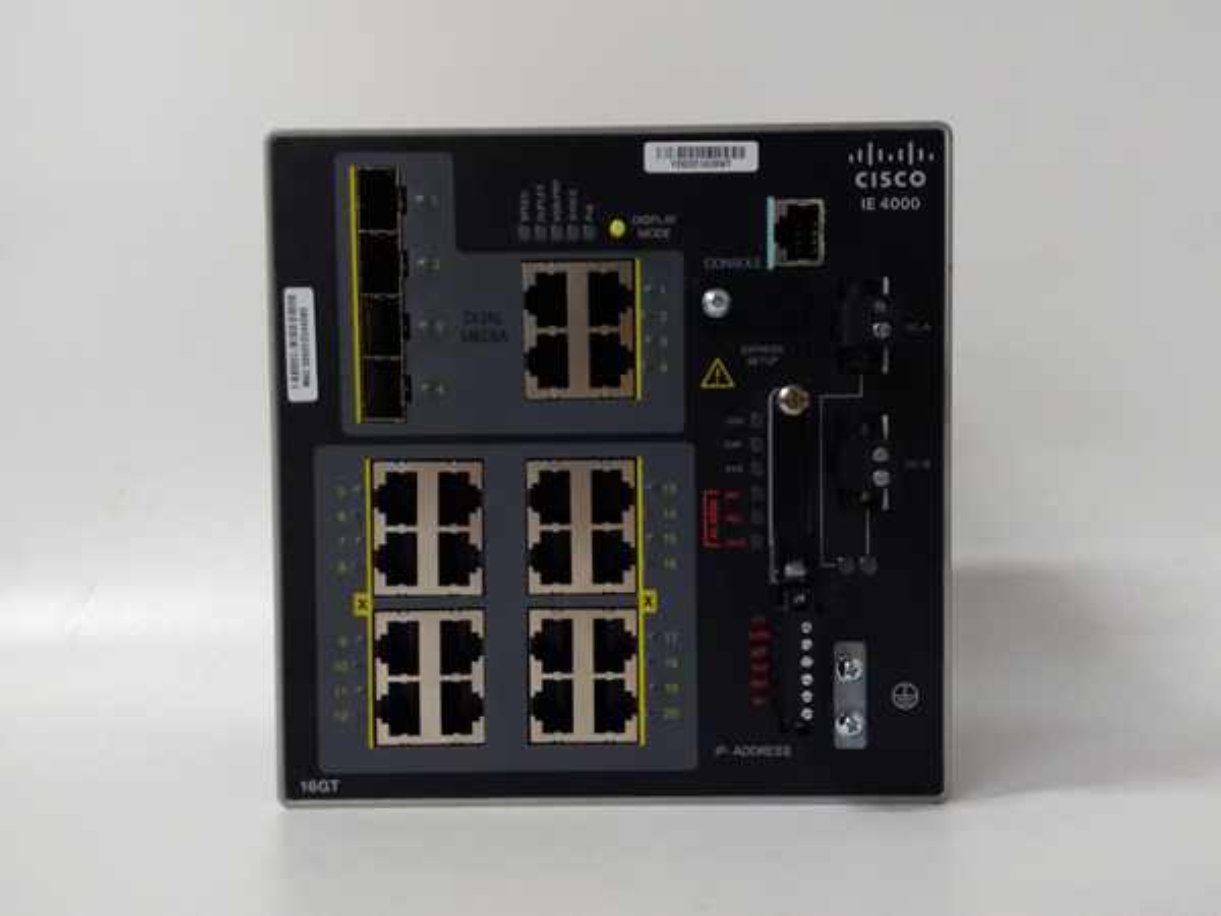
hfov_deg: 65.3
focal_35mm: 27
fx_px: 952
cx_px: 610
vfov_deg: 51.4
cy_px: 458
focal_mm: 3.79
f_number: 2
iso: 458
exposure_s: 1/33
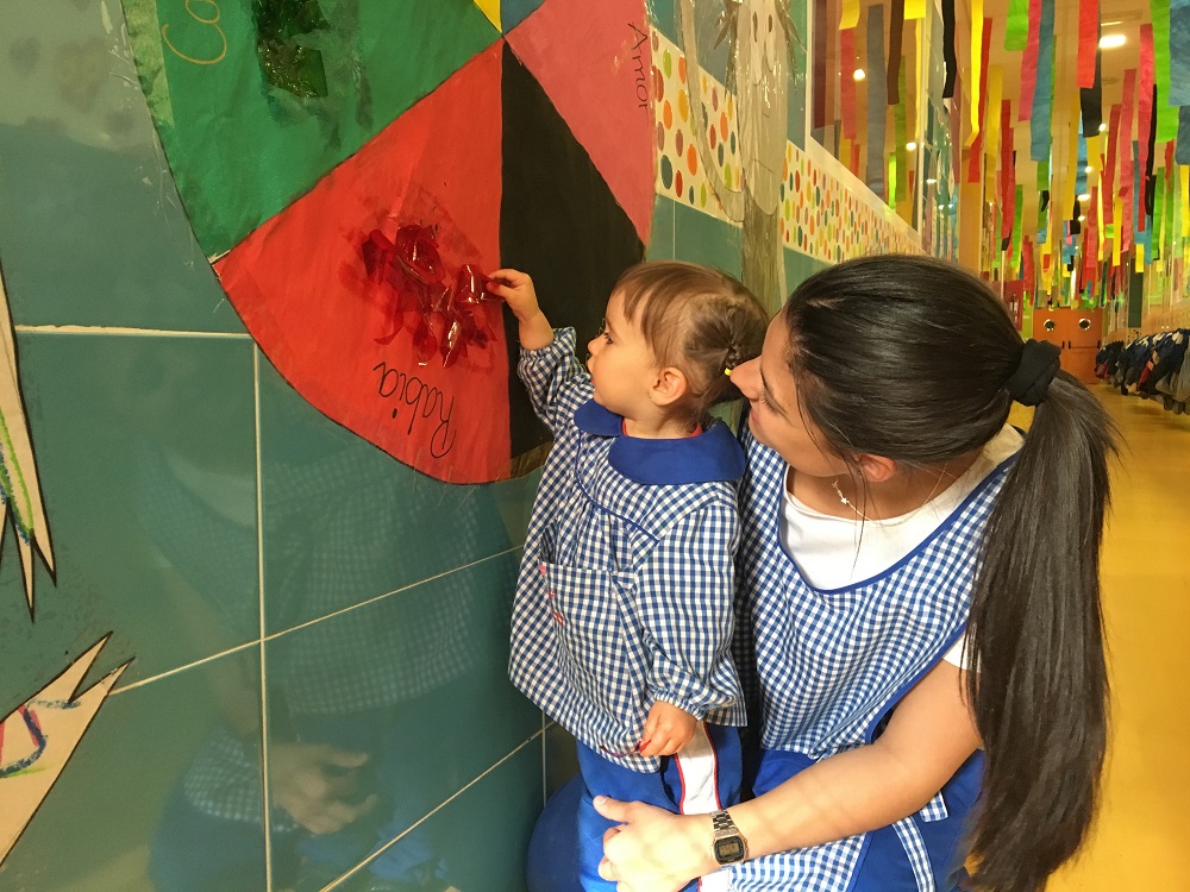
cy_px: 446
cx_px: 595
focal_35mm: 29
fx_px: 997
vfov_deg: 48.2
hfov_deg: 61.7
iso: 200
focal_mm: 4.15
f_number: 2.2
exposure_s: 1/33
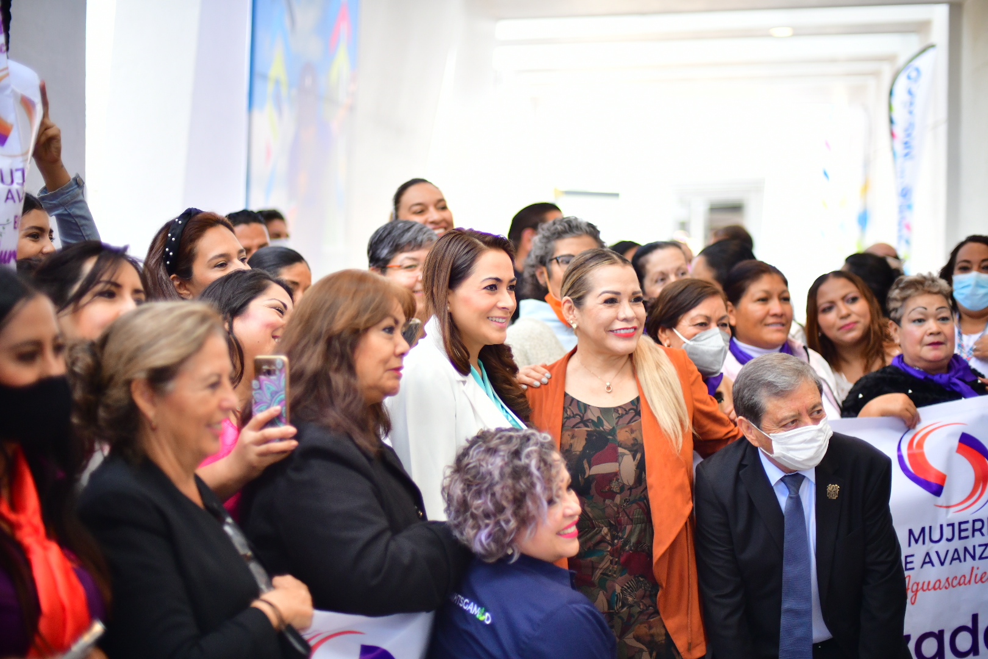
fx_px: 1372
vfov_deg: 27.0
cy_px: 330
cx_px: 494
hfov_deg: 39.6
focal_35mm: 50
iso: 1000
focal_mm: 50
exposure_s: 1/1600
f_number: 1.4
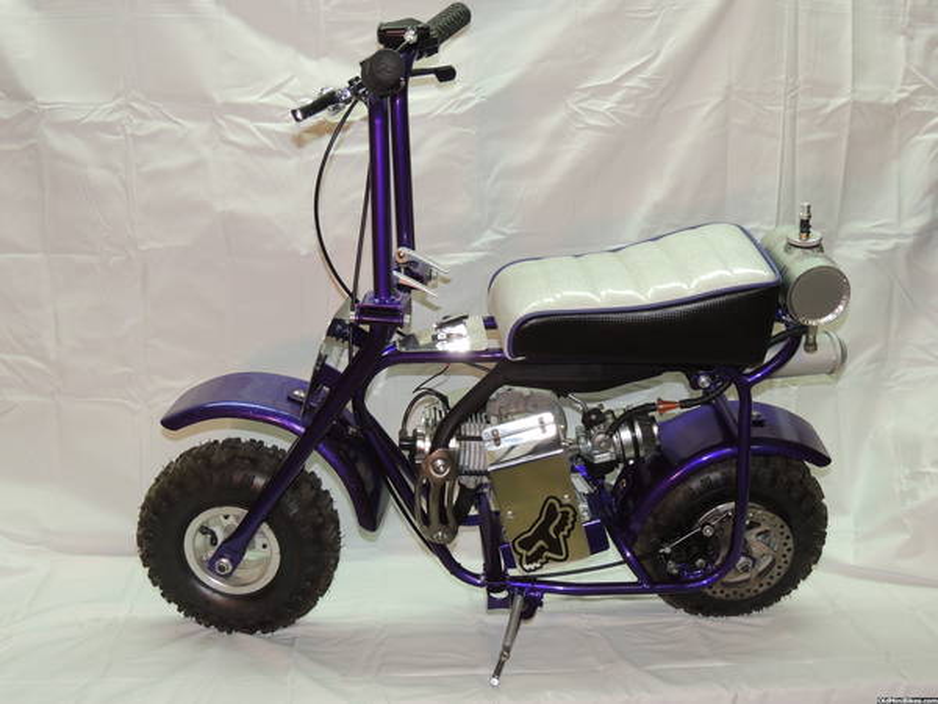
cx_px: 469
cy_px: 352
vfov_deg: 29.1
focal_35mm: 50
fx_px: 1355
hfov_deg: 38.2
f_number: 3.6
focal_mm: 8.9
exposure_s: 1/40
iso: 200
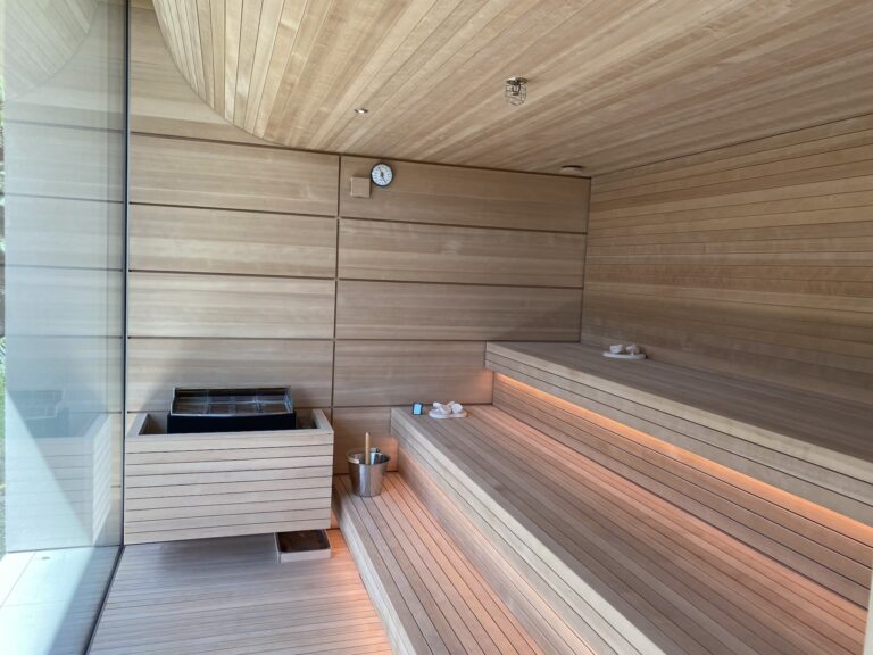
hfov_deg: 67.3
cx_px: 436
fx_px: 656
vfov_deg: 53.1
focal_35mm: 26
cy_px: 328
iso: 32
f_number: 1.8
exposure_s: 1/125
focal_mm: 4.25
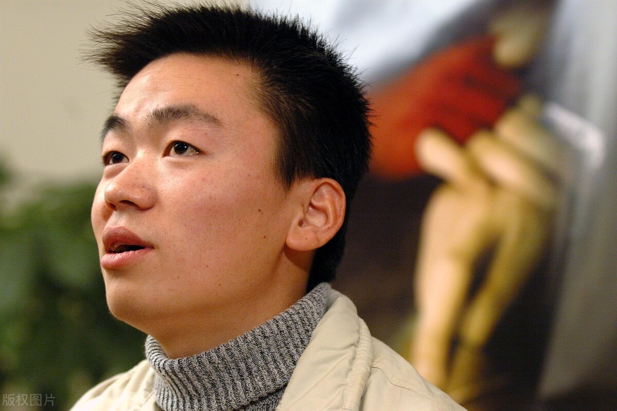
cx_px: 308
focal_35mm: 123
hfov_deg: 16.7
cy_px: 206
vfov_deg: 11.1
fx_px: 2106
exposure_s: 1/80
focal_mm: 82
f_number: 3.2
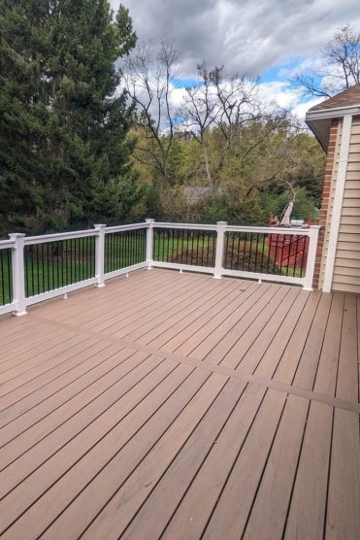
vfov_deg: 76.1
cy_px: 260
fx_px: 345
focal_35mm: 23
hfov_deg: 52.9
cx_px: 93
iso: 49
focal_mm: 2.35
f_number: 2.2
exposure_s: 1/812
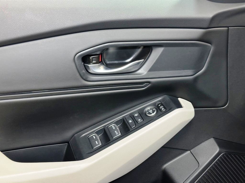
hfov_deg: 39.7
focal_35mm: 48
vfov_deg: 30.3
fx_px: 340
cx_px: 122
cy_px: 92
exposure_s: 1/30
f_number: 1.78
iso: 500
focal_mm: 6.86
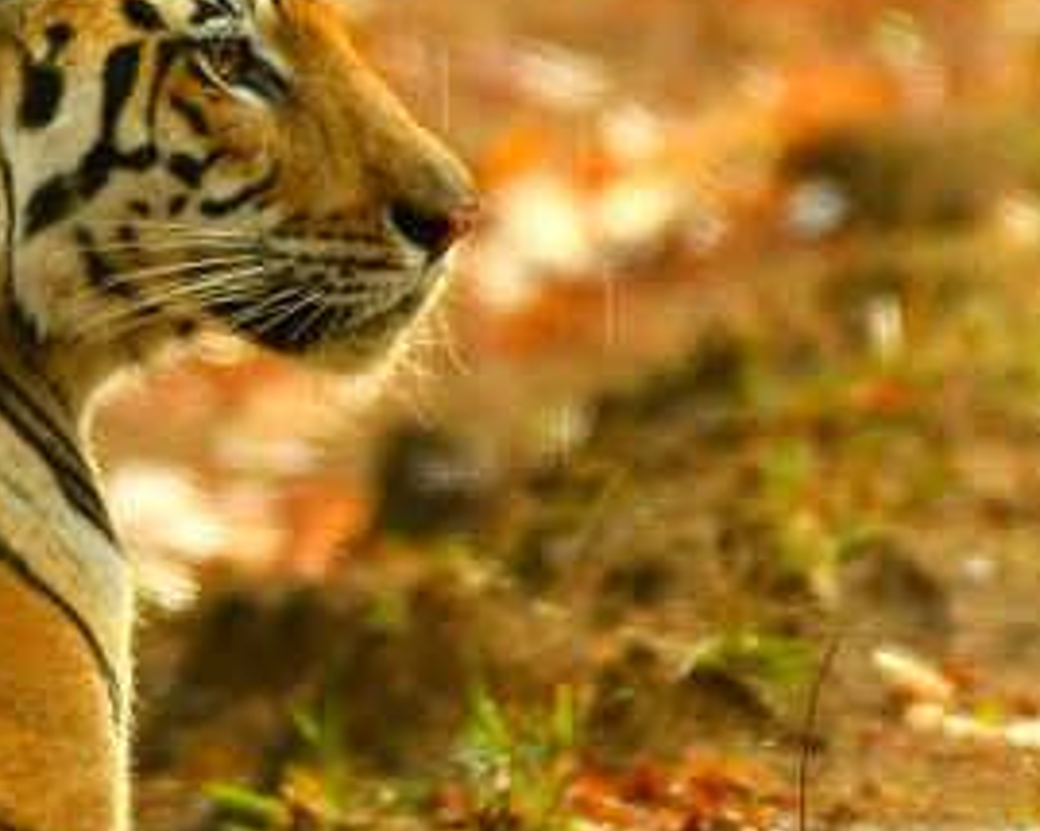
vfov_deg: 0.8
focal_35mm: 2010
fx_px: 61845
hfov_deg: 1.0
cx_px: -294
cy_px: 354
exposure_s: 1/160
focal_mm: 480
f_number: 5.6
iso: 500
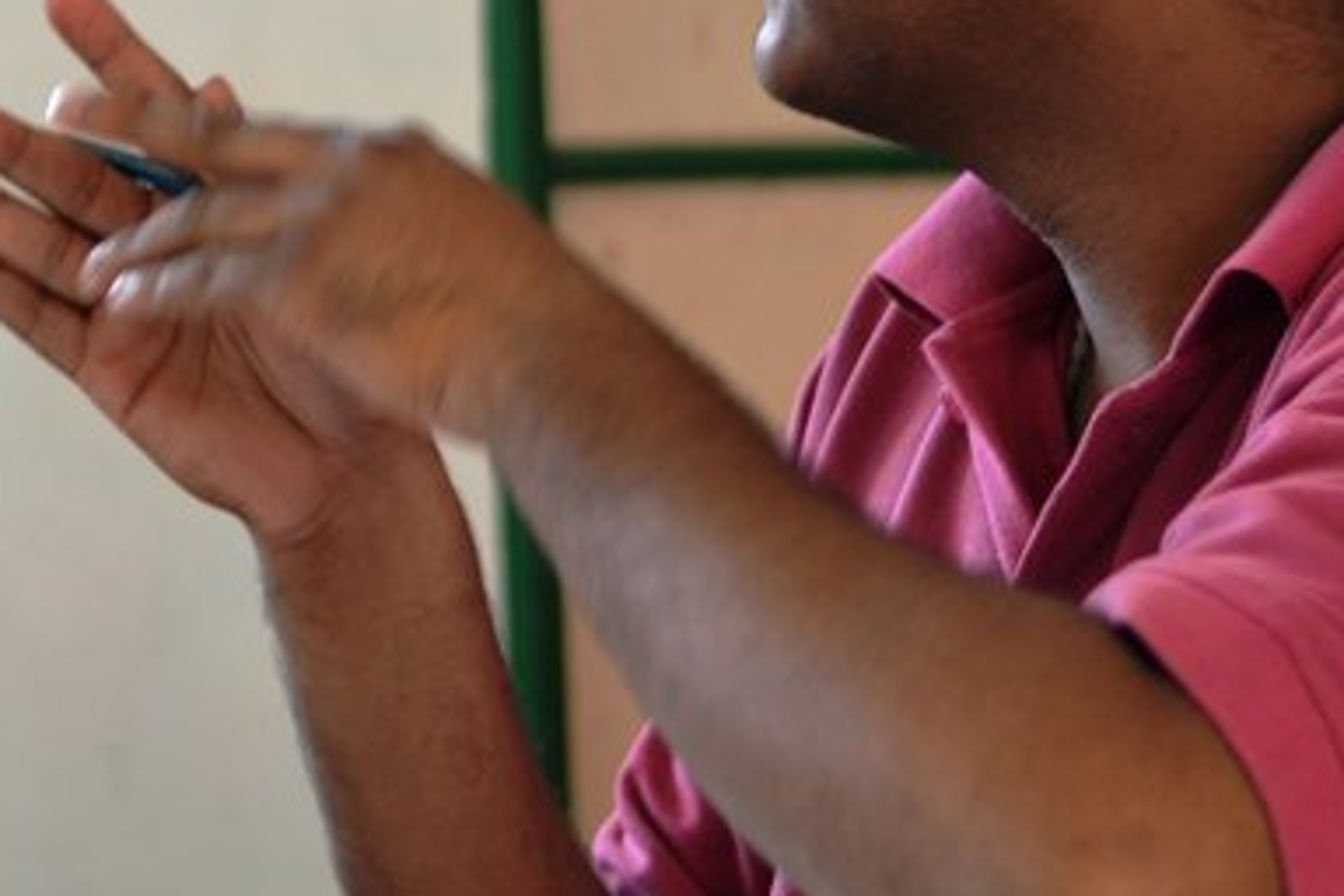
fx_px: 7466
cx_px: -245
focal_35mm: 200
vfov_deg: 6.8
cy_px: -19
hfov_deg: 10.1
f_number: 1.8
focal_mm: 50
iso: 400
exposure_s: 1/160
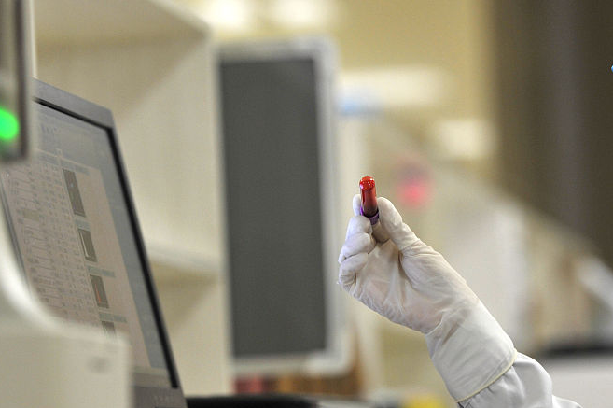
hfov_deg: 9.2
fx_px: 3794
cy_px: 260
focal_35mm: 223
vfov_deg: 6.1
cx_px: 427
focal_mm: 122
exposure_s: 1/80
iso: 500
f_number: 2.8
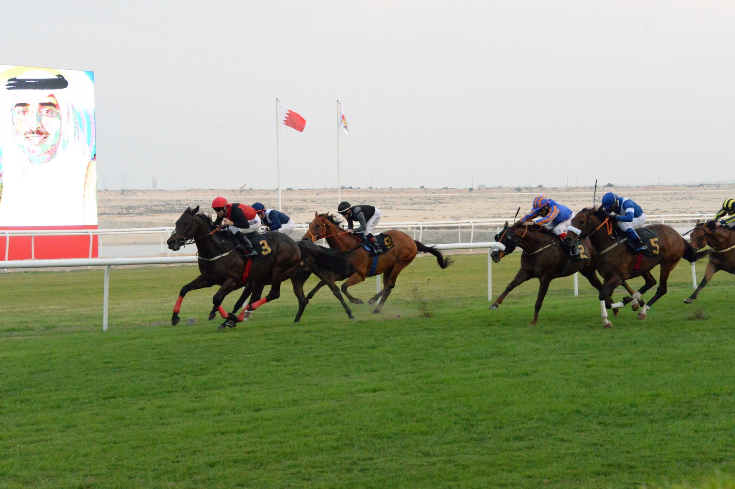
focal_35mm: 85
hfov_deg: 23.9
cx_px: 368
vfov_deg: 16.1
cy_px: 244
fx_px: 1734
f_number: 10
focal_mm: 85
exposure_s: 1/2000
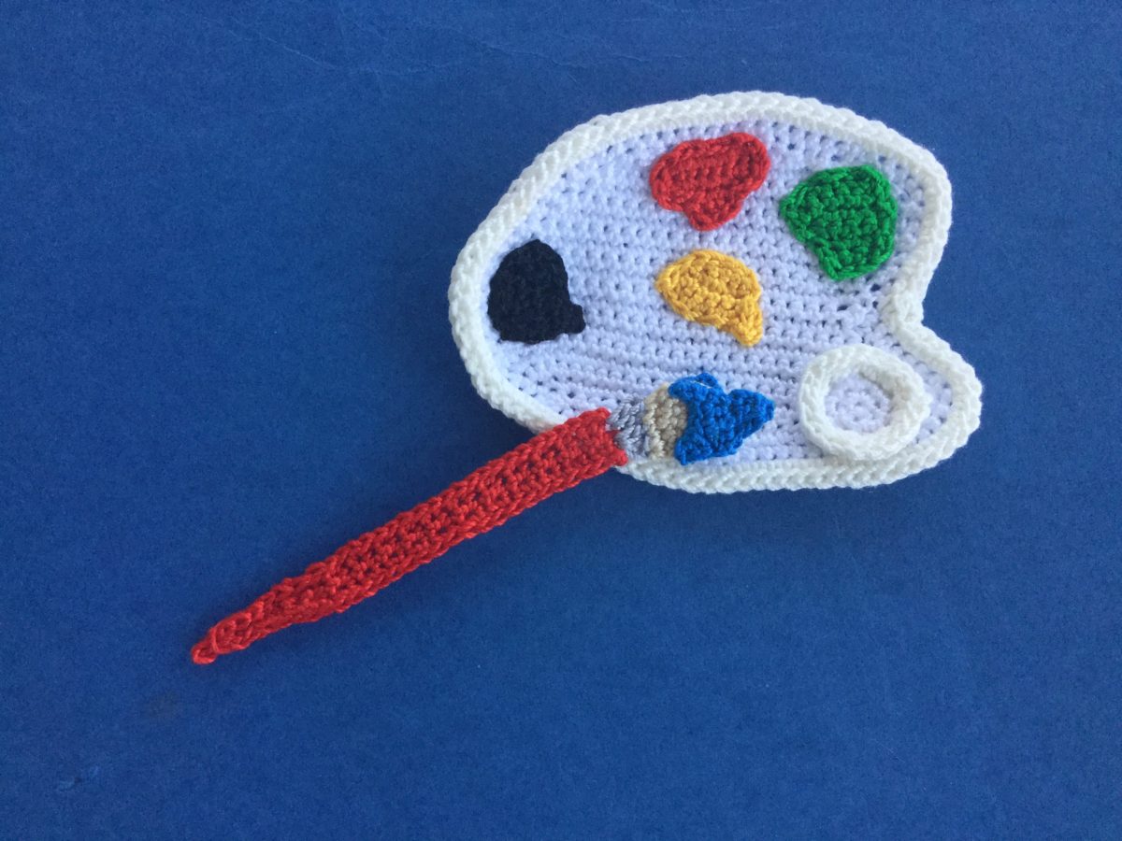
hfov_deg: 58.4
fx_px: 1005
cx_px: 561
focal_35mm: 31
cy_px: 420
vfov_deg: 45.4
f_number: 2.4
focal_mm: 3.3
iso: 50
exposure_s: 1/33
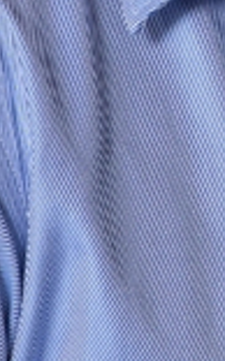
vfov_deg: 1.8
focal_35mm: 1179
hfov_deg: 1.1
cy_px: -160
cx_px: 302
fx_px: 11610
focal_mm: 200
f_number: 11
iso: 250
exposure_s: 1/250
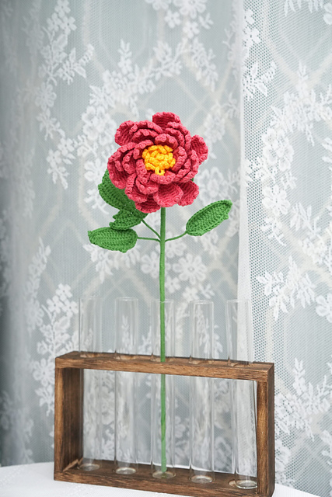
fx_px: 691
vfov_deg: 39.6
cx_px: 166
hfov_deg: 27.0
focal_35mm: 50
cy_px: 248
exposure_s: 1/125
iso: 2500
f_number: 4.5
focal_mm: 50
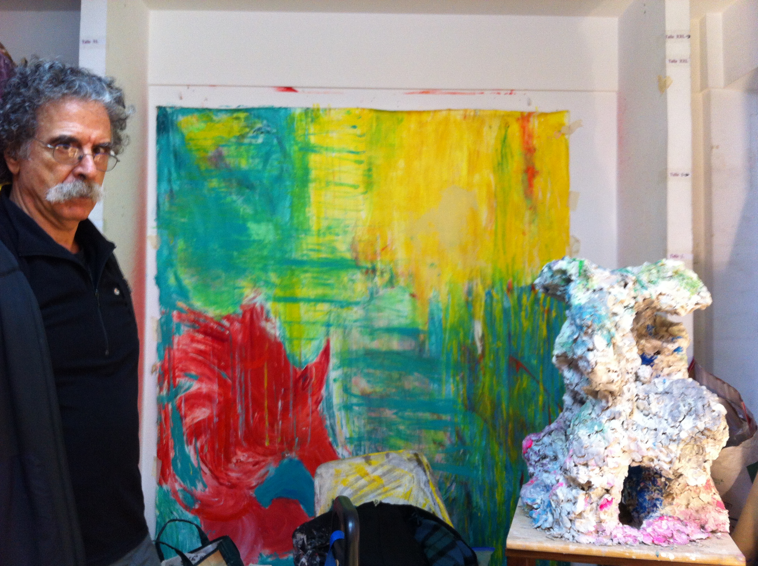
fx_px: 765
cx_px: 379
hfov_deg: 52.7
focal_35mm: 35
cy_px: 283
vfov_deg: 40.6
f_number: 2.8
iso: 125
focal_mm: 3.85
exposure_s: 1/15
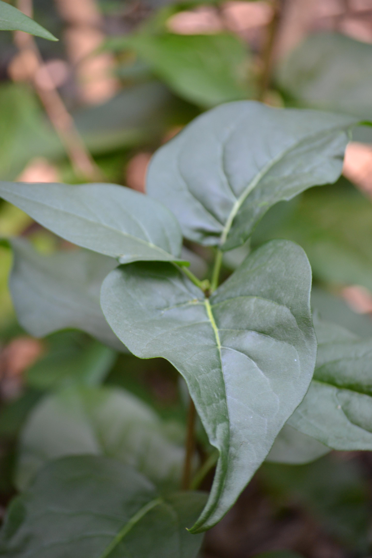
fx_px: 2441
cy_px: 279
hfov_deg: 8.7
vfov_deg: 13.0
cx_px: 186
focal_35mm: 158
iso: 400
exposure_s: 1/100
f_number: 5
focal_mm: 105
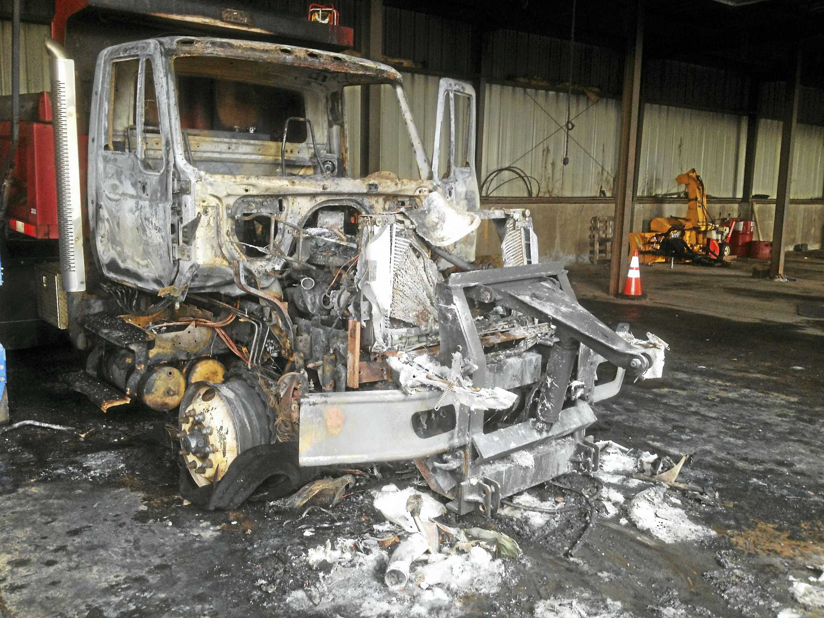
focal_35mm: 35
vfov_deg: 40.7
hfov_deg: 52.6
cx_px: 412
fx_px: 833
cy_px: 309
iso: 80
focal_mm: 4.28
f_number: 2.4
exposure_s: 1/20
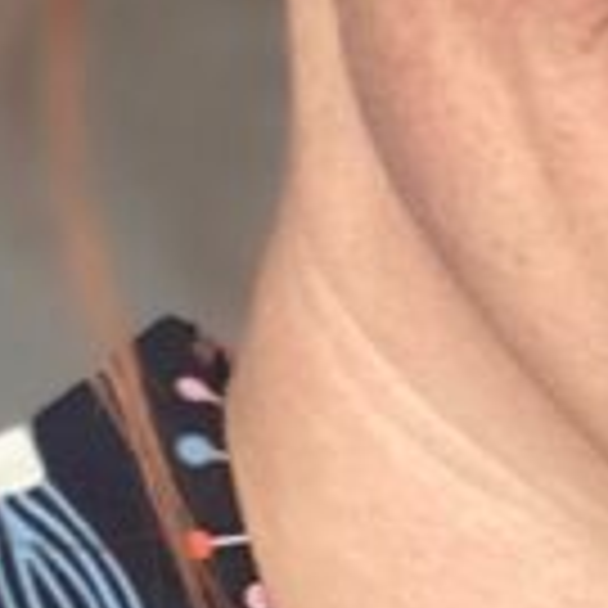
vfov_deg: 8.6
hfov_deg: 8.2
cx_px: 1311
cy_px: -90
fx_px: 3994
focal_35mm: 201
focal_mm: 2.71
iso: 125
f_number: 2.2
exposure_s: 1/60
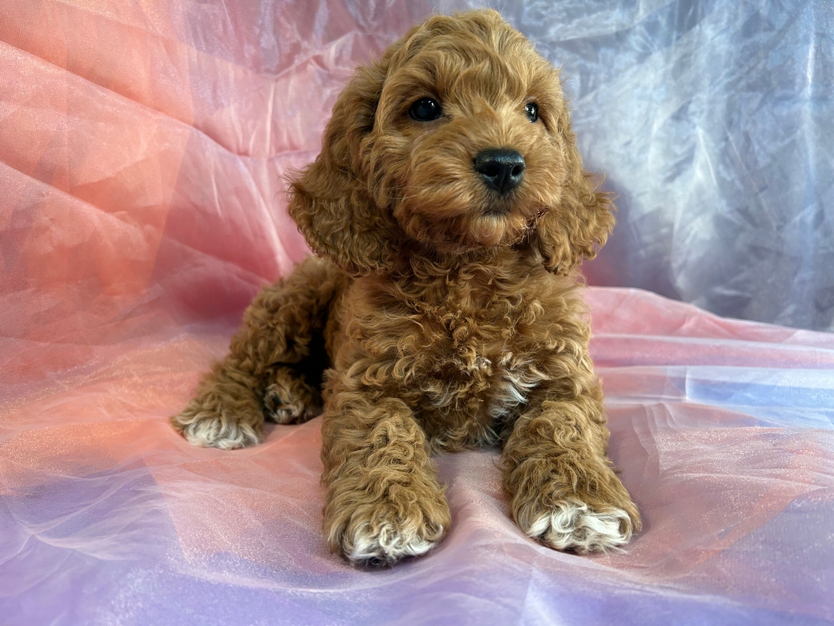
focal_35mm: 26
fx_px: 626
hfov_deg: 67.3
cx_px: 417
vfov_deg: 53.1
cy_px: 313
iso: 80
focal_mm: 5.7
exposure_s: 1/120
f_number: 1.5
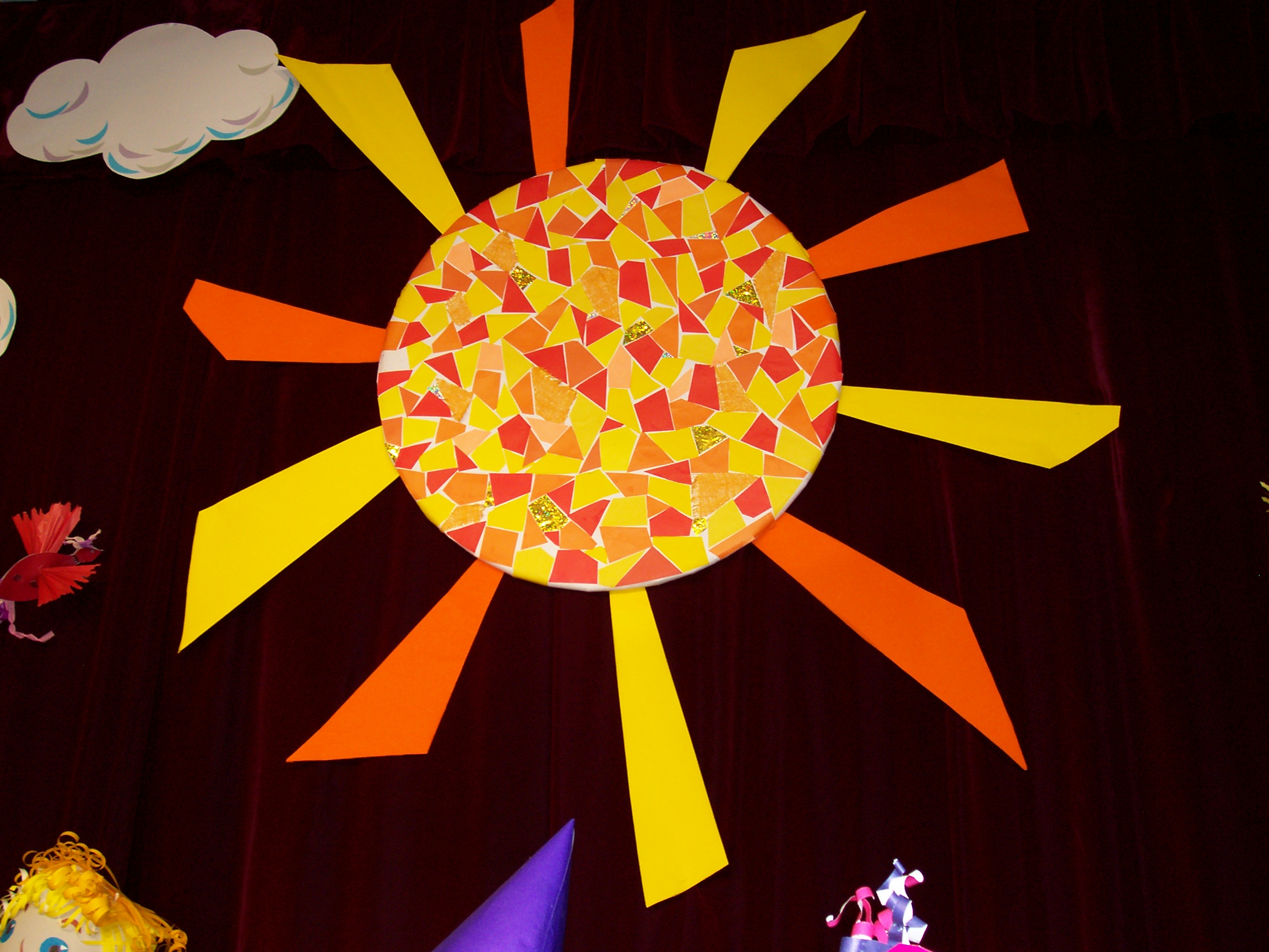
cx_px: 634
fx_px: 1540
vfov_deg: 34.3
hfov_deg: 44.8
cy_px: 476
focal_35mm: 42
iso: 80
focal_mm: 7
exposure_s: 1/68.5
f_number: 2.9
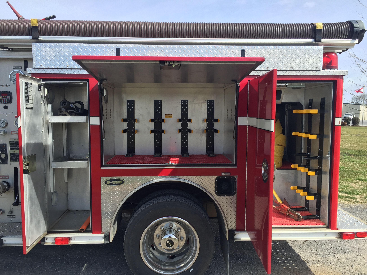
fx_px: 307
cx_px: 184
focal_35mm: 29
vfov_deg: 48.2
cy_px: 138
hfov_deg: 61.7
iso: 32
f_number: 2.2
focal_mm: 4.15
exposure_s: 1/1199
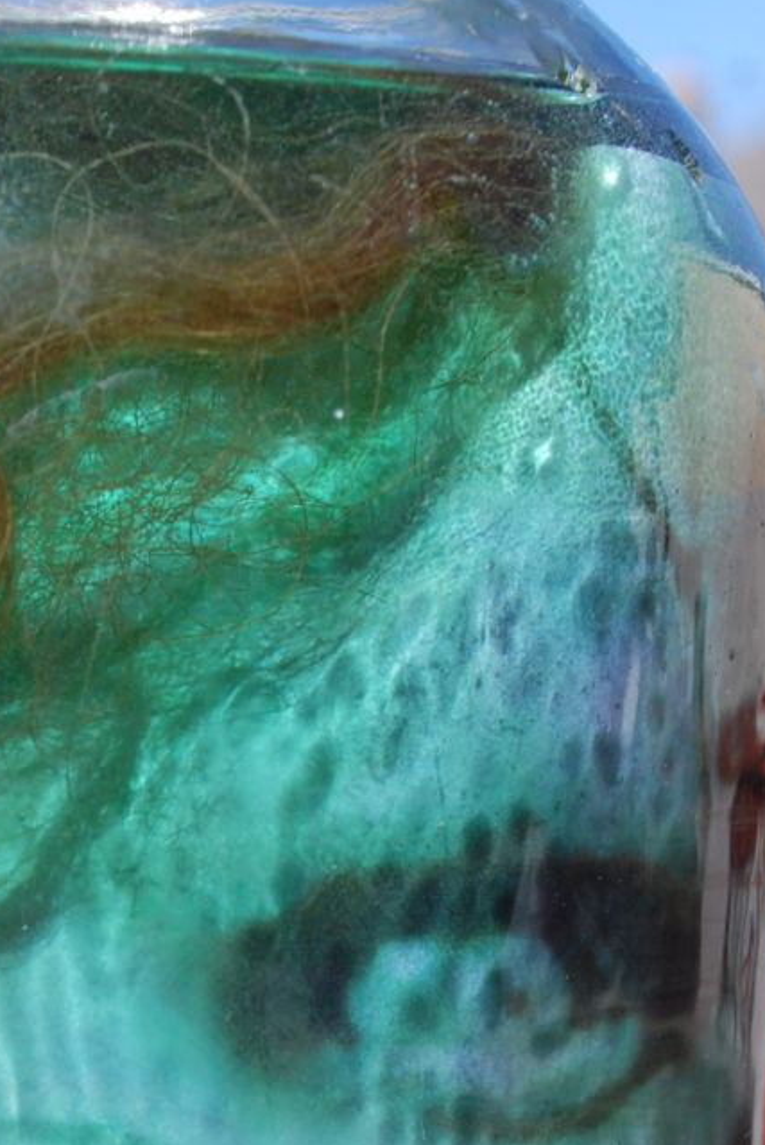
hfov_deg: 13.4
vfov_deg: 19.6
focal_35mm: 101
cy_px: 1125
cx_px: -18
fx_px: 3214
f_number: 9
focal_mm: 28
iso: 250
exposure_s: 1/320
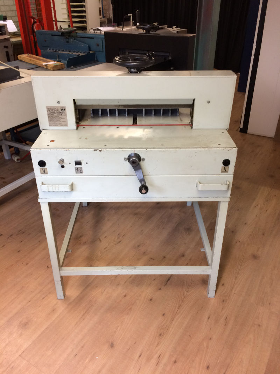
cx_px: 140
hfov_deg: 48.2
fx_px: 313
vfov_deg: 61.7
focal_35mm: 29
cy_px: 187
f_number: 2.2
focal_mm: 4.2
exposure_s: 1/33
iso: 64
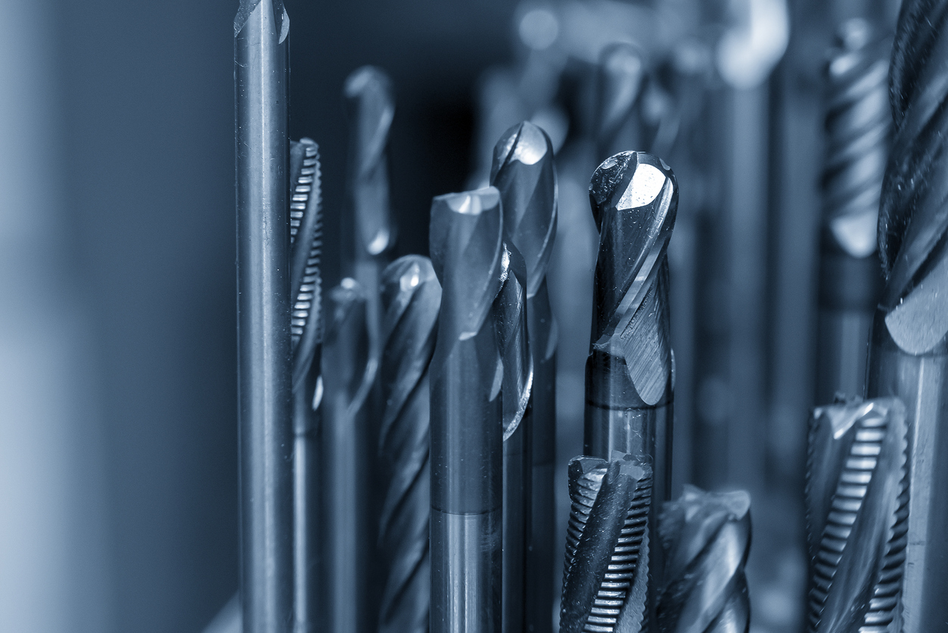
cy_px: 316
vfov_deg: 10.5
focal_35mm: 130
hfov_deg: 15.7
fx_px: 3437
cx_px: 474
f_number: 5.6
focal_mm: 87
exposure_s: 1/60
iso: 800
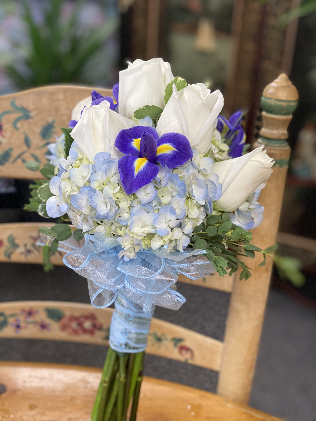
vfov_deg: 36.8
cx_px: 158
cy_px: 210
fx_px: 633
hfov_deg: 28.0
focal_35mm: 52
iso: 200
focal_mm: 6
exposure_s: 1/120
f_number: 2
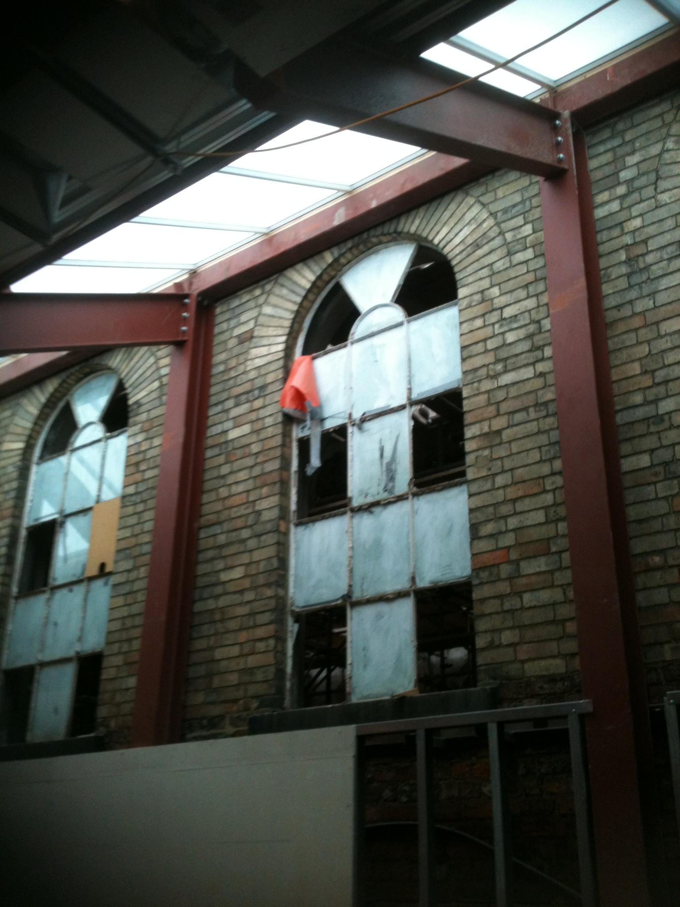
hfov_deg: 40.7
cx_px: 340
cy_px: 454
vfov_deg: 52.6
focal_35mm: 35
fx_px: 917
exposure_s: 1/25
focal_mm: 3.85
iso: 80
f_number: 2.8
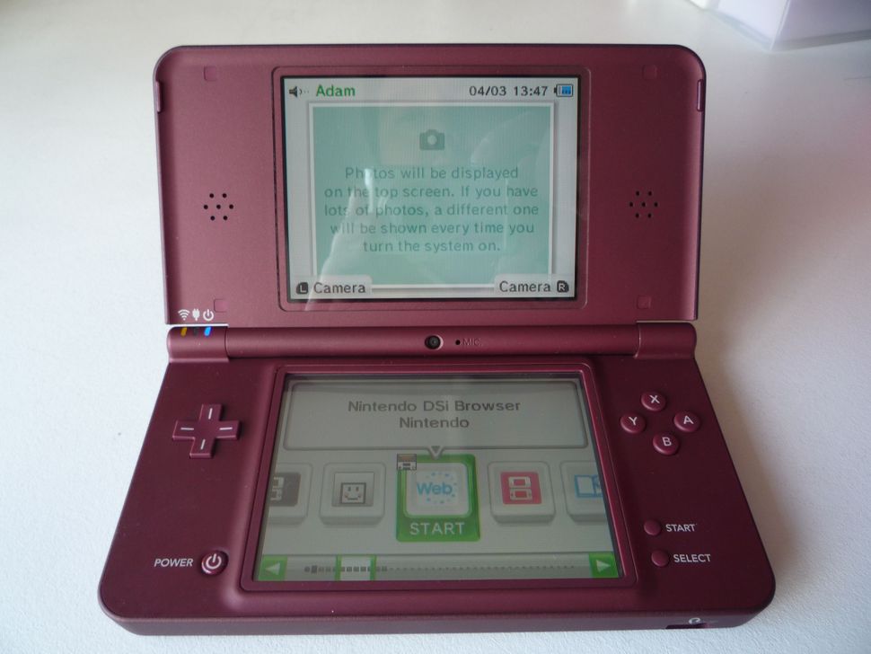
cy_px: 327
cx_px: 436
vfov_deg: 46.8
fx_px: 755
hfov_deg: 60.0
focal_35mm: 30
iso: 100
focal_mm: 5.2
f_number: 3.3
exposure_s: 1/30
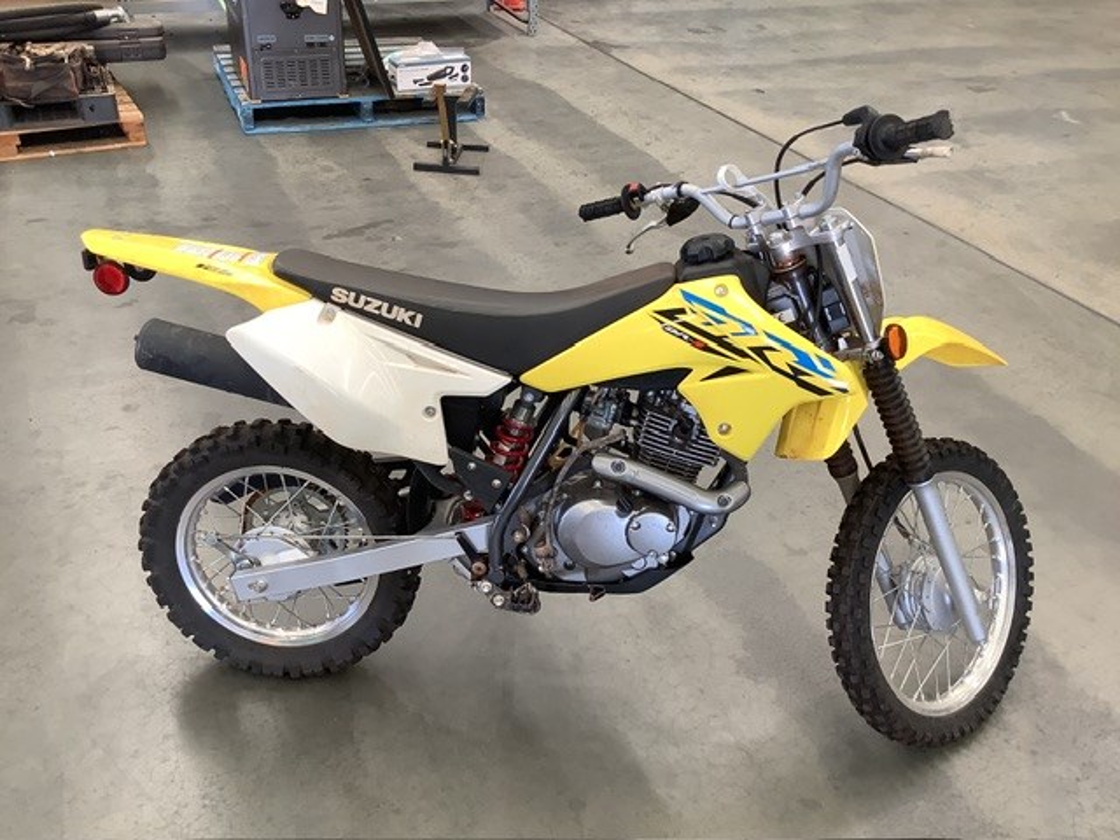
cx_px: 560
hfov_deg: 58.4
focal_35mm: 31
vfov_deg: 45.4
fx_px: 1003
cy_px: 420
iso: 64
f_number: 2.4
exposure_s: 1/50
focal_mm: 3.3
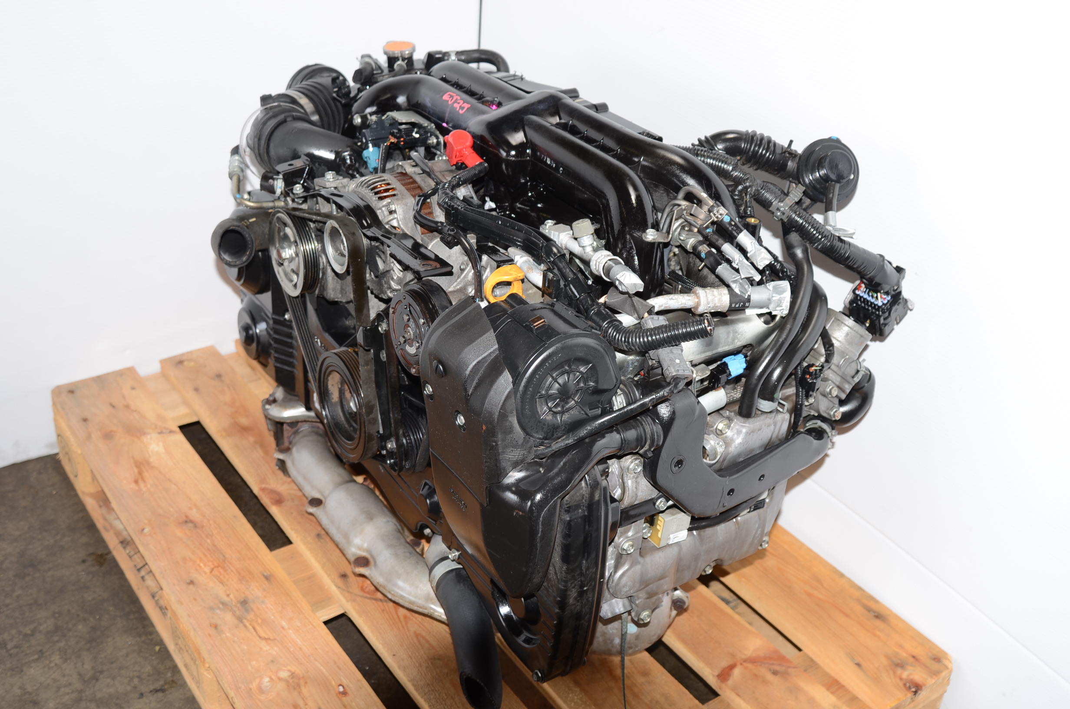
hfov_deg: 49.6
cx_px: 535
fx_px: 1157
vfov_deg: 34.1
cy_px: 354
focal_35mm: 39
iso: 100
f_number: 5
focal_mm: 26
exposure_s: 1/40
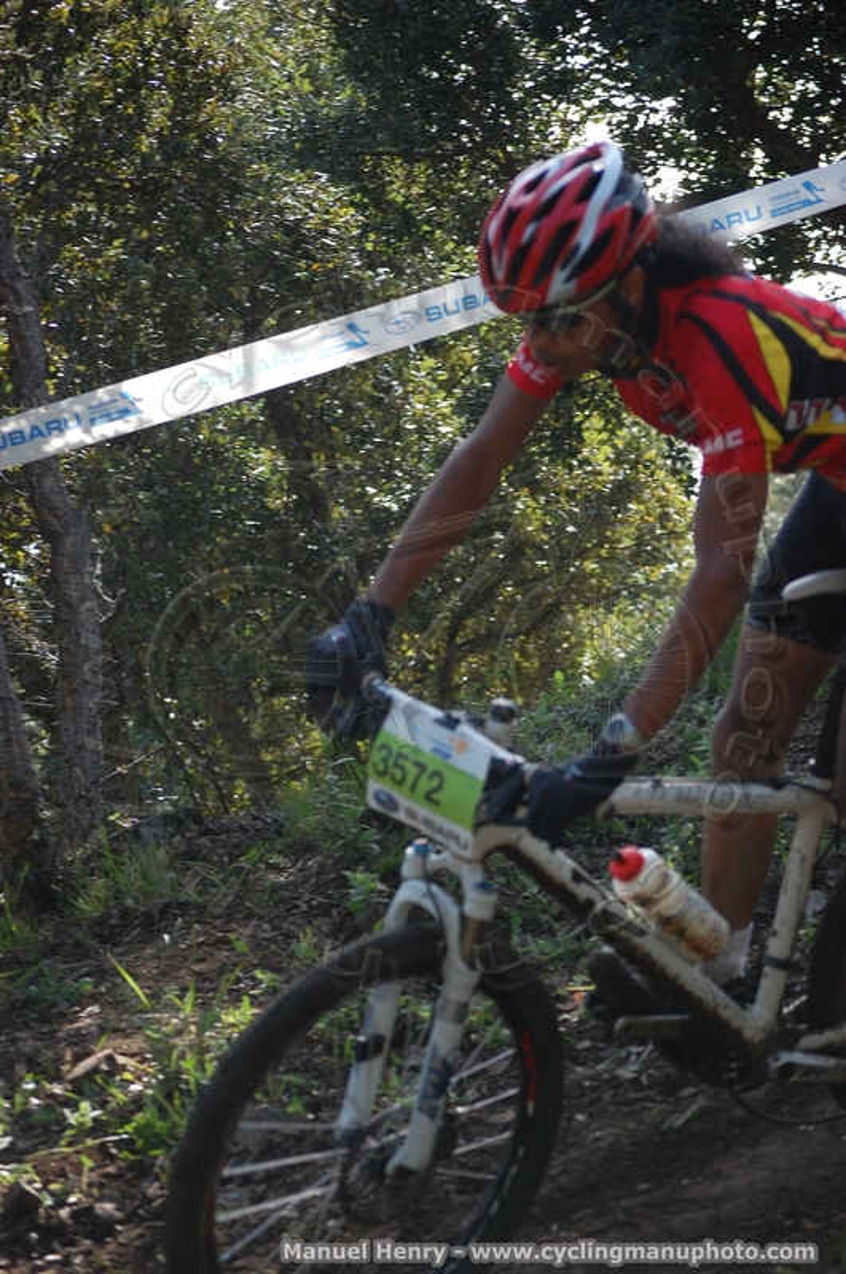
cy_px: 637
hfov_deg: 12.1
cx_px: 423
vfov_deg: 18.2
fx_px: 3977
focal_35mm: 112
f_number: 4.2
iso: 400
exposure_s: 1/640
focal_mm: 75
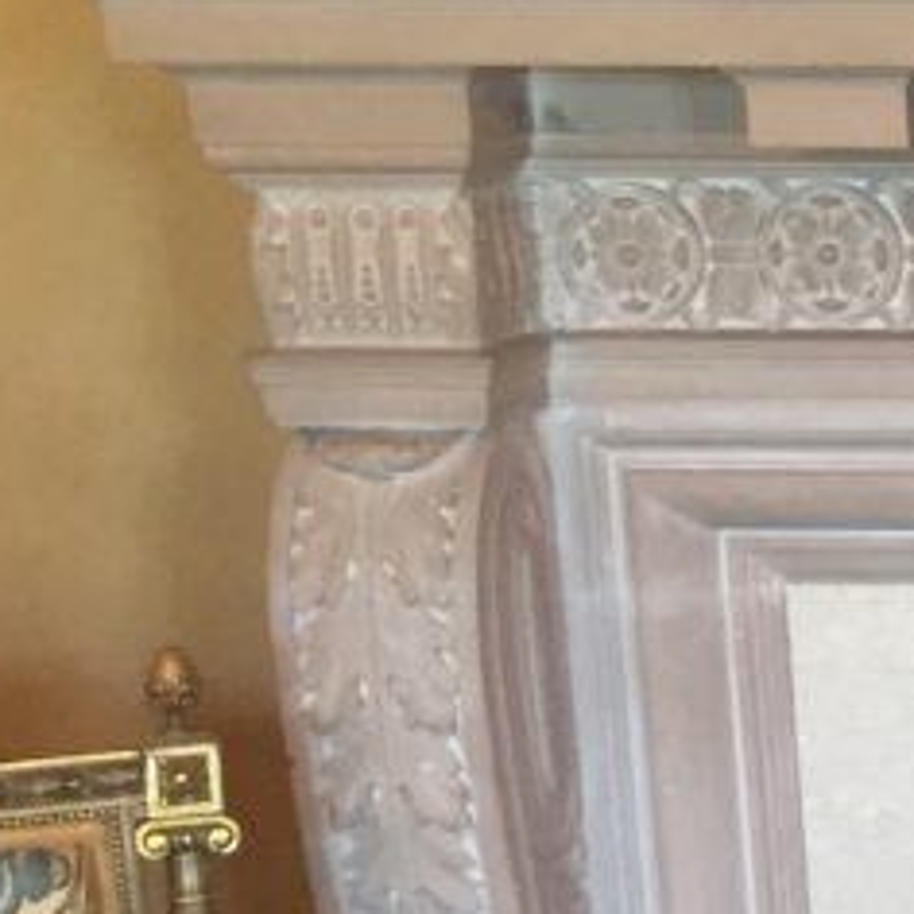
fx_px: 3316
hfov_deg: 13.3
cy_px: 612
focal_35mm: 111
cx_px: 1871
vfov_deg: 15.7
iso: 125
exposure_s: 1/30
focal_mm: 4.15
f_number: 2.2
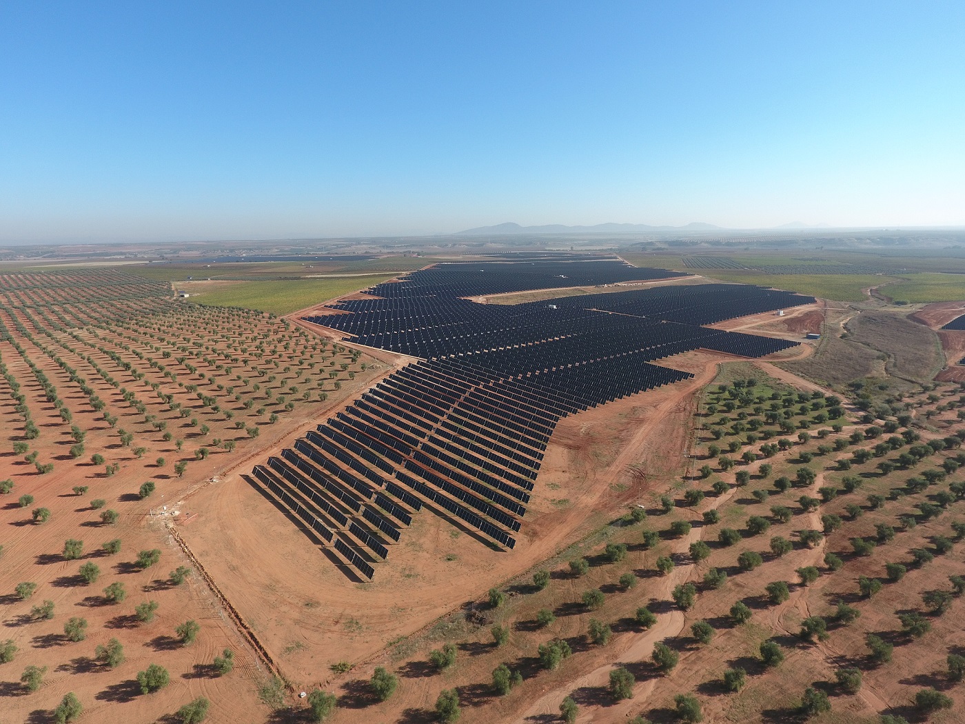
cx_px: 482
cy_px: 362
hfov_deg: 81.7
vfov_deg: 66.0
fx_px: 558
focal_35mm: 20
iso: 100
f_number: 2.8
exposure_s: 1/816
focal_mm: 3.61
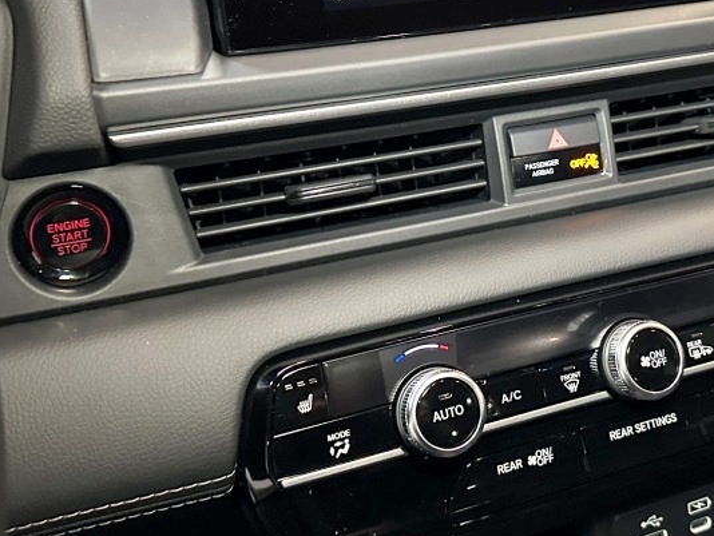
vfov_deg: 31.2
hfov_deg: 40.6
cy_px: 166
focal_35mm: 46
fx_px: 949
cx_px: 491
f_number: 1.78
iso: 800
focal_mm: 6.86
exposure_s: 1/30
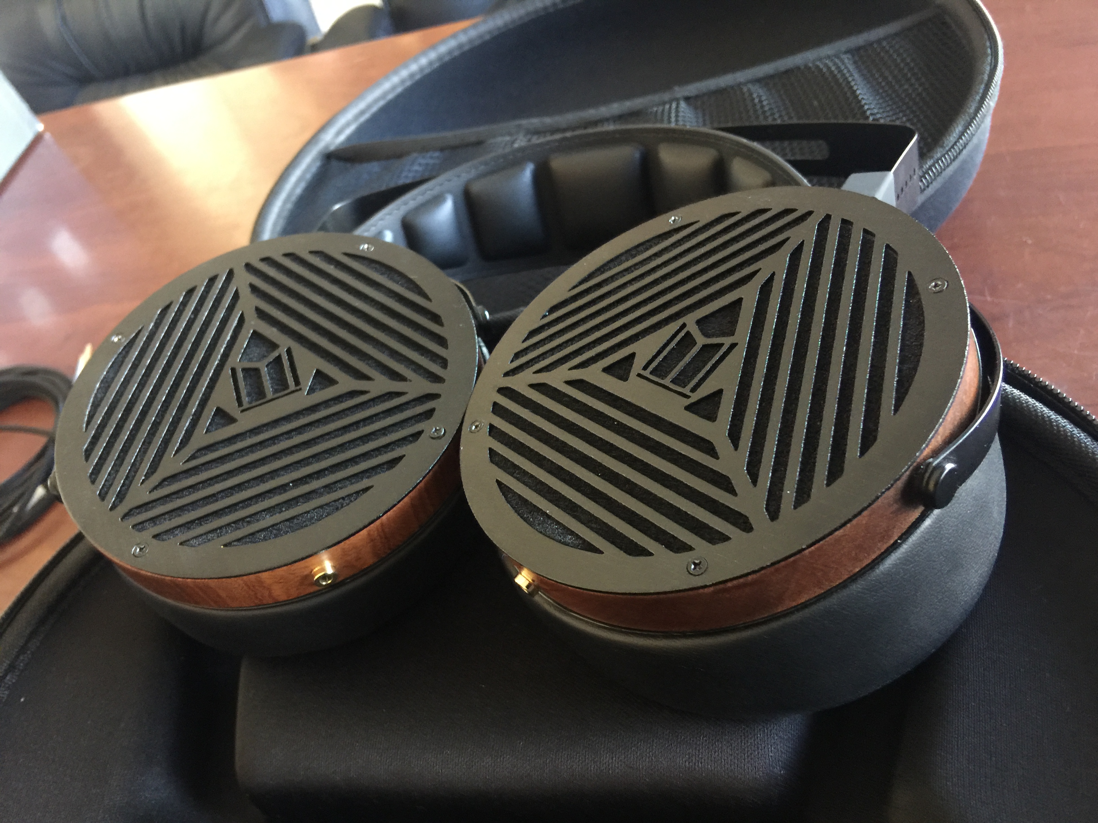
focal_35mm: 29
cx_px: 549
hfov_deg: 61.7
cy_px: 412
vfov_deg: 48.2
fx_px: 920
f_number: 2.2
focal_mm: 4.15
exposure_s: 1/4
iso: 100
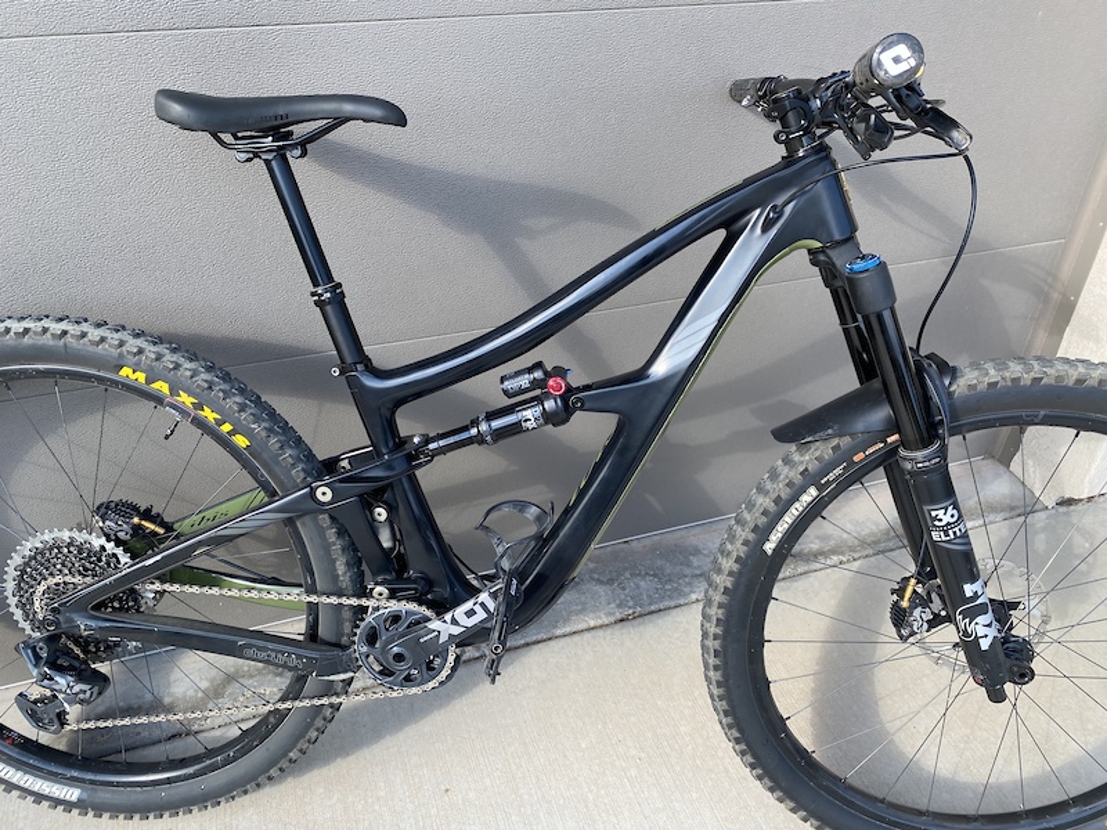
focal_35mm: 26
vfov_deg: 53.1
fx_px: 831
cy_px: 415
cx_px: 554
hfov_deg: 67.3
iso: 32
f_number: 1.8
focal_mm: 4.25
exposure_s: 1/513
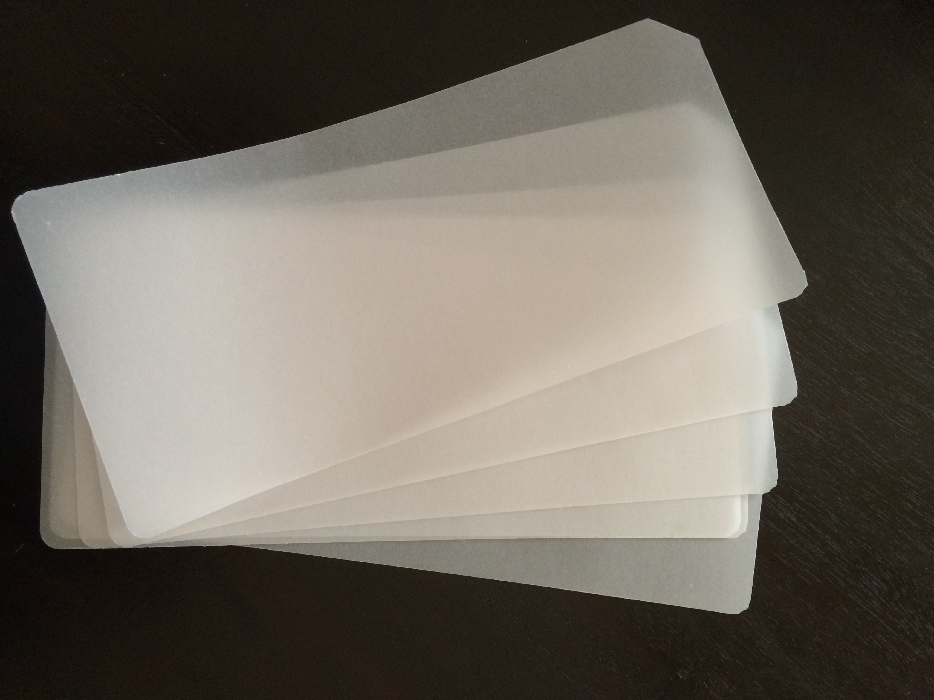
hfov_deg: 61.7
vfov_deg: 48.2
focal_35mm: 29
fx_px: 782
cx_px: 467
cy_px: 350
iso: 160
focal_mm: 4.15
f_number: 2.2
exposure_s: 1/30
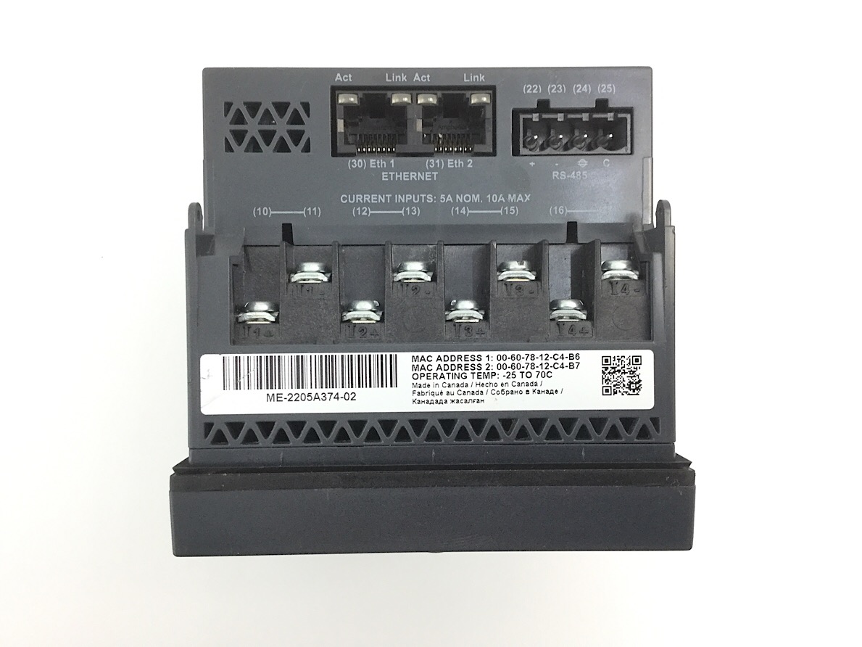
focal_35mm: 31
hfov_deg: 58.3
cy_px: 324
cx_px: 431
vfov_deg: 45.4
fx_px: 772
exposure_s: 1/33
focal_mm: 3.3
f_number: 2.4
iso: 125
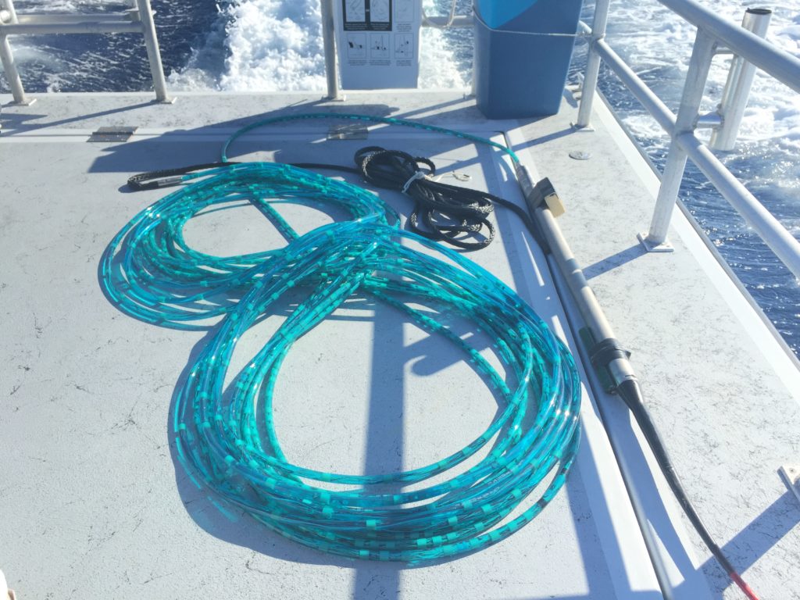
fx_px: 670
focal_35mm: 29
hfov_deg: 61.7
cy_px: 300
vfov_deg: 48.2
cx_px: 400
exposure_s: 1/1582
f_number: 2.2
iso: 32
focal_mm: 4.15
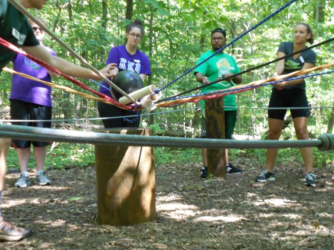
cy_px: 125
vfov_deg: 38.7
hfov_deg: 50.1
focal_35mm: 37
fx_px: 357
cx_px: 167
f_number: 3.9
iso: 160
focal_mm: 6.7
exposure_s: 1/30
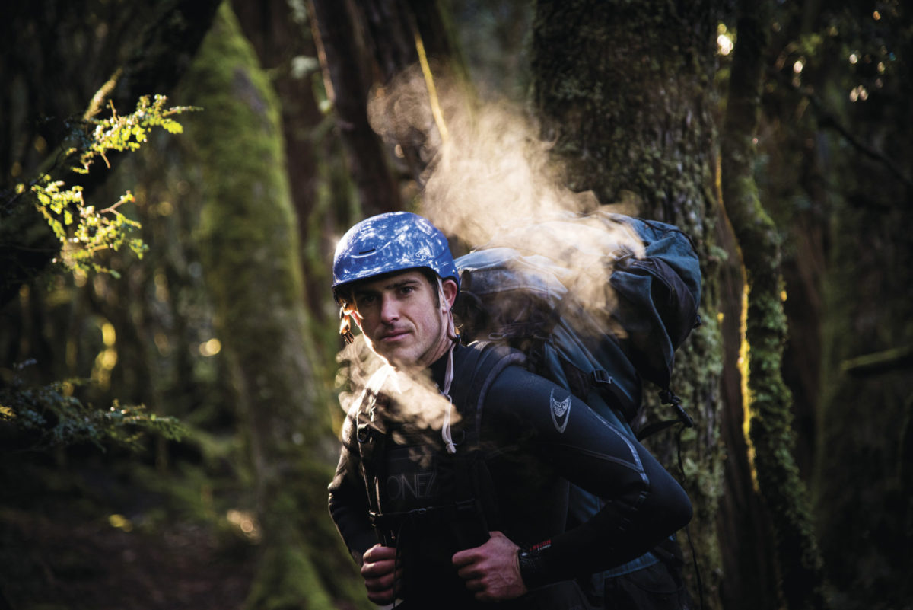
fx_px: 3044
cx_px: 456
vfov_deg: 11.4
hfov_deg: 17.1
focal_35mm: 120
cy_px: 305
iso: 800
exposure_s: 1/40
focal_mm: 120
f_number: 4
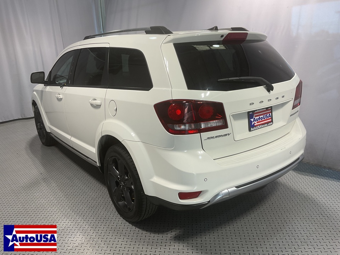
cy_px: 128
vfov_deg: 48.2
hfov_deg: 61.7
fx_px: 285
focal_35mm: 29
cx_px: 170
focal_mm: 3
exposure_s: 1/120
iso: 25
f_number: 1.8
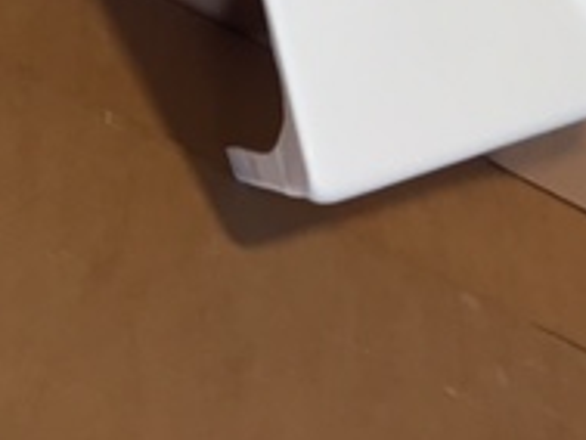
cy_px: -291
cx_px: -177
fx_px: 1660
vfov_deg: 13.8
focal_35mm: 98
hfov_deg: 18.6
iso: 80
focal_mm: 4.15
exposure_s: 1/30
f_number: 2.2
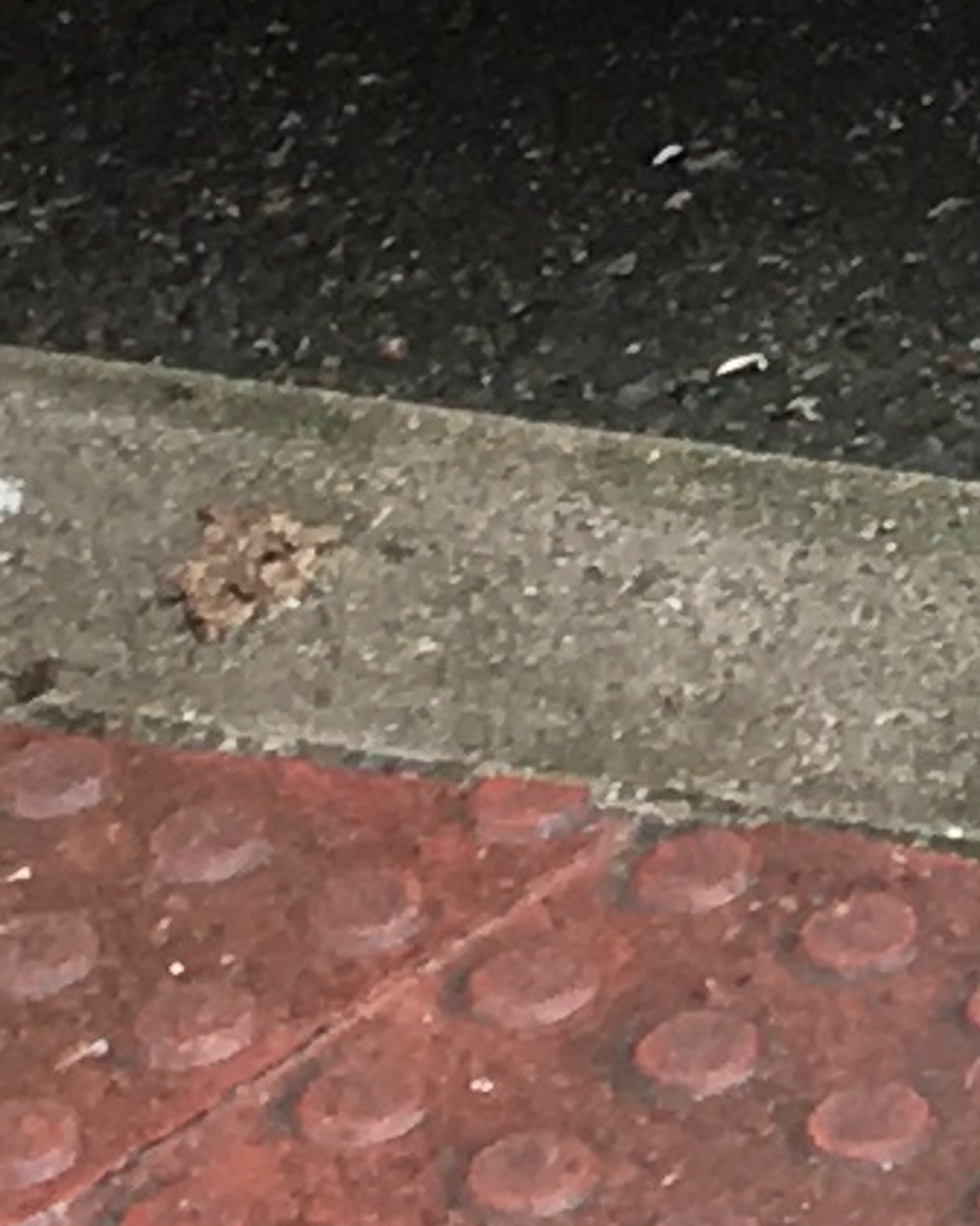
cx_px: 2608
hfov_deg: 5.4
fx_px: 9861
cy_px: -2776
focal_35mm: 272
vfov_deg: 6.4
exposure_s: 1/139
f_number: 2.2
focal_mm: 4.15
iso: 25
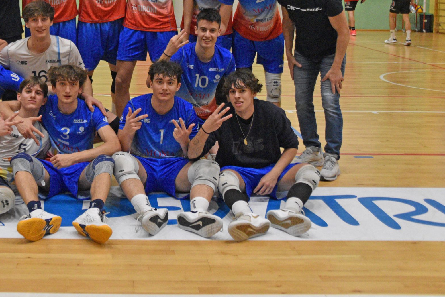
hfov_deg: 33.4
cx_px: 126
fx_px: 729
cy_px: 61
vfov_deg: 22.7
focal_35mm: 59
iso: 3200
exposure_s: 1/500
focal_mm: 24
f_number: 4
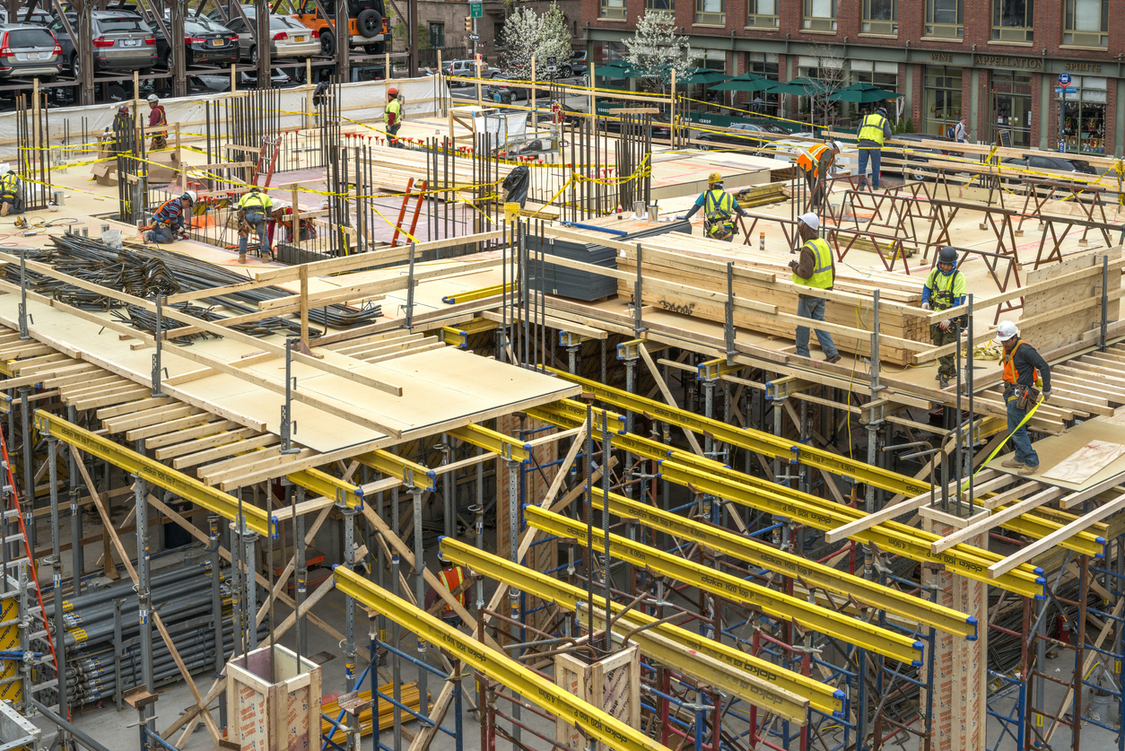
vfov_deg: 27.0
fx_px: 1563
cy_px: 376
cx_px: 562
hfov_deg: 39.6
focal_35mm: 50
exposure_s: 1/640
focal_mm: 50
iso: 400
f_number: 8
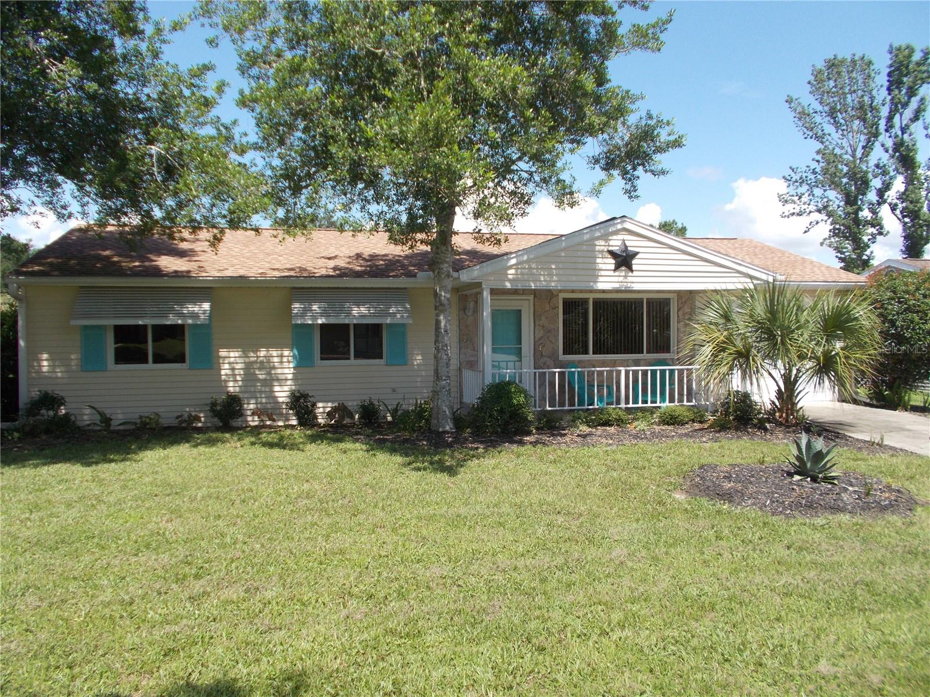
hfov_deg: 67.3
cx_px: 465
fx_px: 699
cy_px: 348
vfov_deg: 53.1
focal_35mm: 26
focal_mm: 4.6
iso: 80
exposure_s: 1/80
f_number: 8
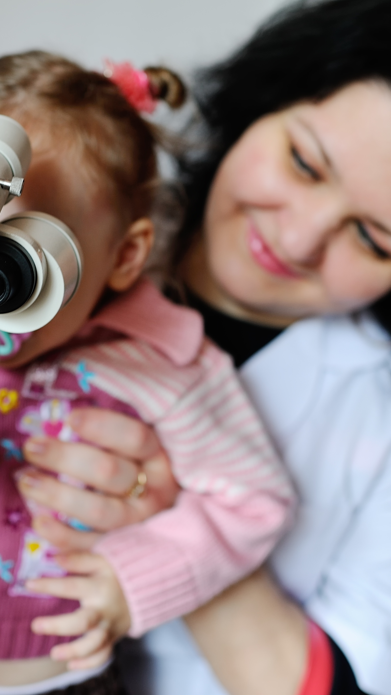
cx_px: 80
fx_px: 1032
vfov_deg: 37.2
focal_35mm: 56
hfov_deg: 21.2
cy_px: 348
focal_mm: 35
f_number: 2.8
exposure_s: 1/60
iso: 400
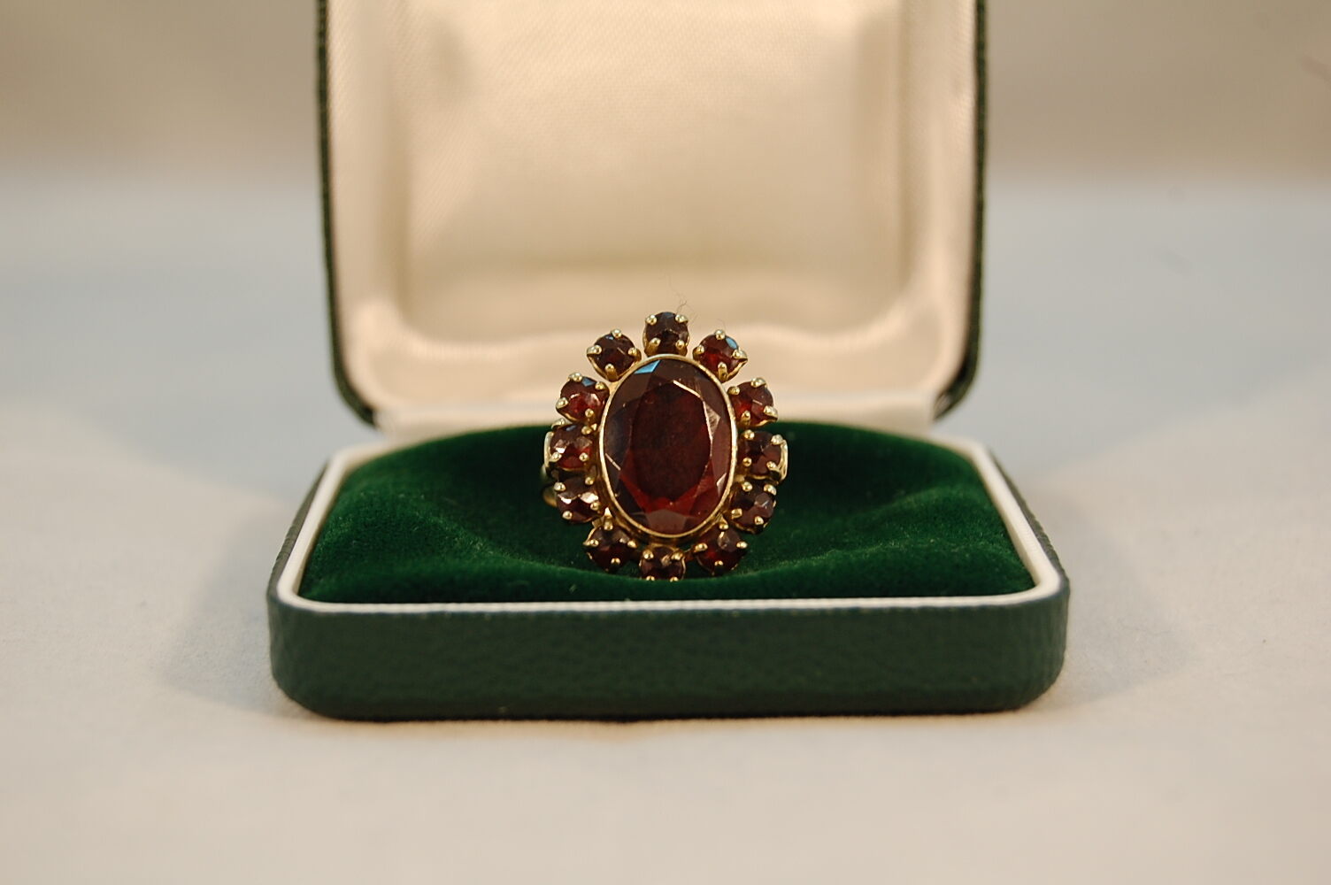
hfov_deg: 24.6
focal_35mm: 82
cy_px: 442
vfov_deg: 16.5
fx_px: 3047
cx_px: 666
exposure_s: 1/50
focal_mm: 55
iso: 400
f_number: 5.6
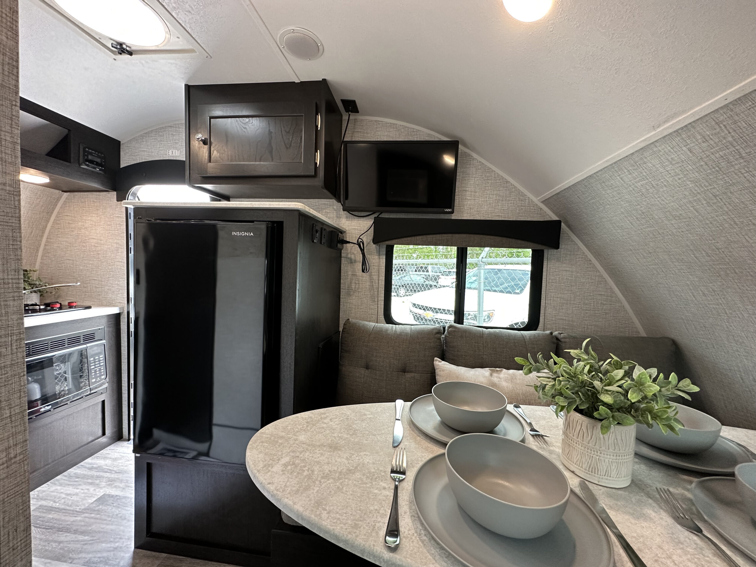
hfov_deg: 102.1
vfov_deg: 85.7
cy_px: 284
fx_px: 306
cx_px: 378
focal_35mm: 14
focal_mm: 2.22
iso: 200
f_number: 2.2
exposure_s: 1/99
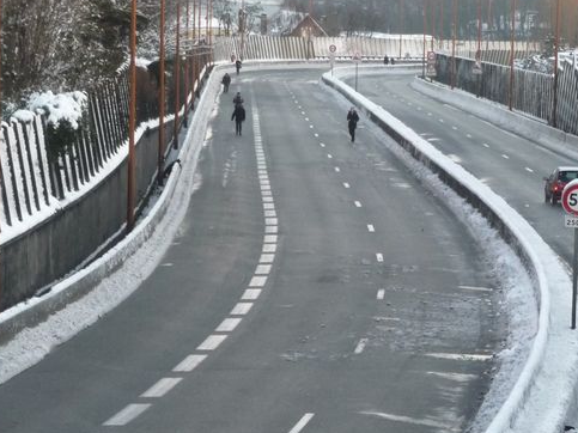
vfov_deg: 7.0
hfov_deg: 9.3
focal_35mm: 212
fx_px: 3539
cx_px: 385
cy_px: 269
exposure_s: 1/50
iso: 320
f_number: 4.7
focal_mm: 21.8
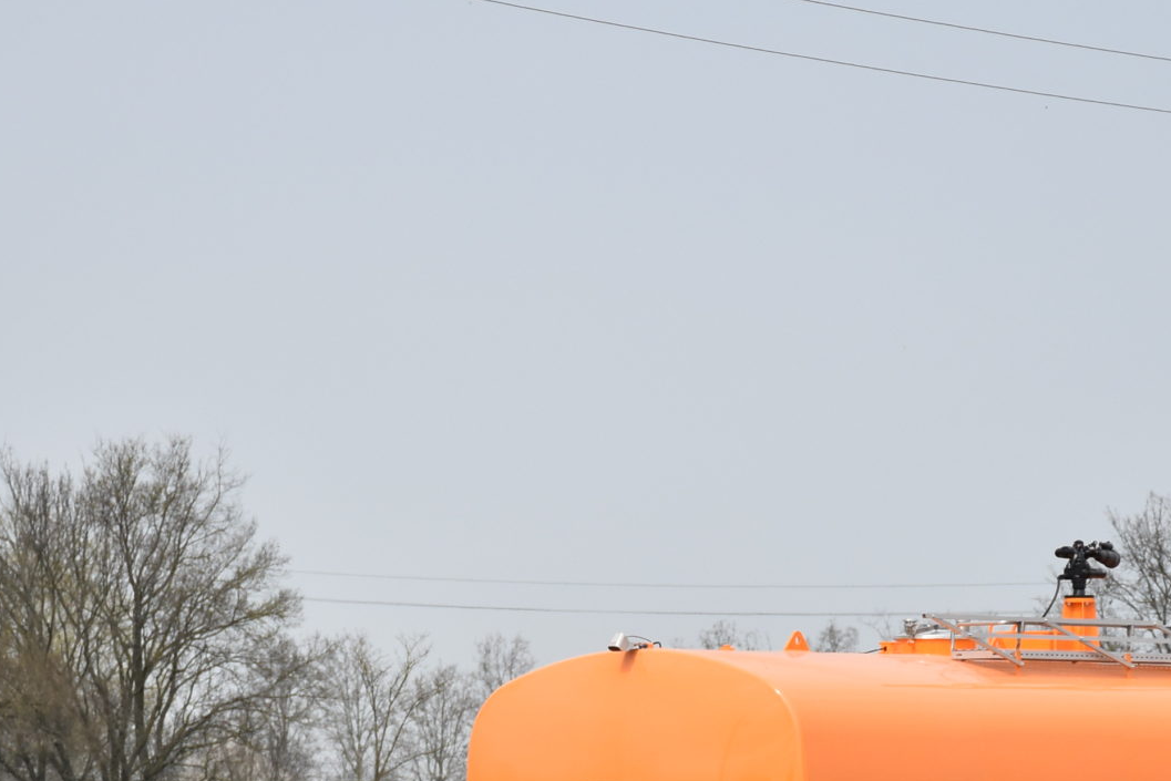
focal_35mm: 327
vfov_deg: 4.2
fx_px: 10637
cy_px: 855
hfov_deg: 6.3
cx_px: 500
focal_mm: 90
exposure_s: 1/1600
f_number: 6.3
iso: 400
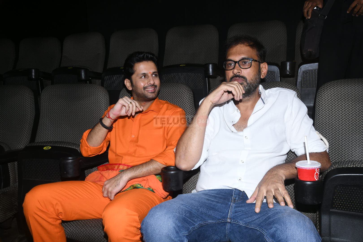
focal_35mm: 34
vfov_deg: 38.9
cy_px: 121
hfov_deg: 55.8
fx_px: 343
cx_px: 182
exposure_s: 1/125
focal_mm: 34
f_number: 14
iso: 1000
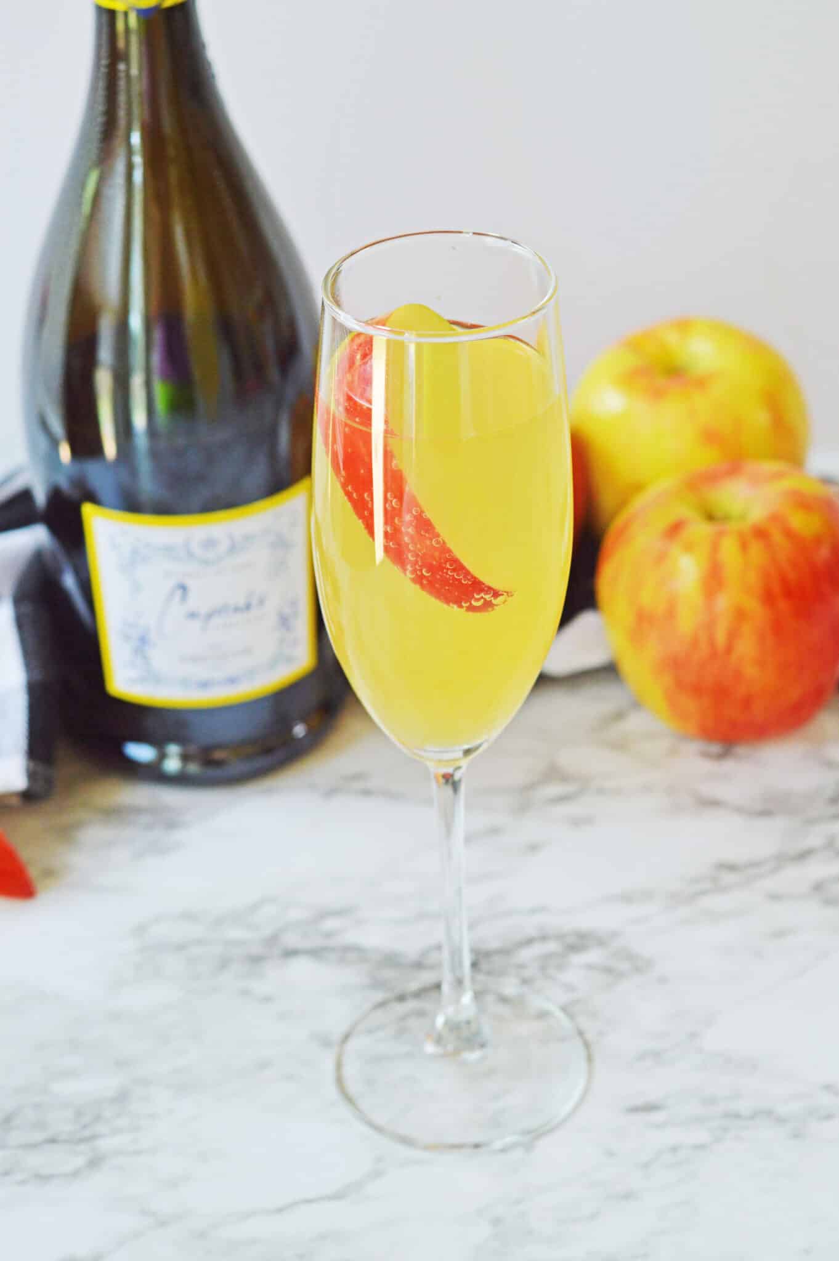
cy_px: 630
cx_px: 420
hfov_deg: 18.2
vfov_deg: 27.0
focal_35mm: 75
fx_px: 2626
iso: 400
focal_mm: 50
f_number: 5
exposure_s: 1/100
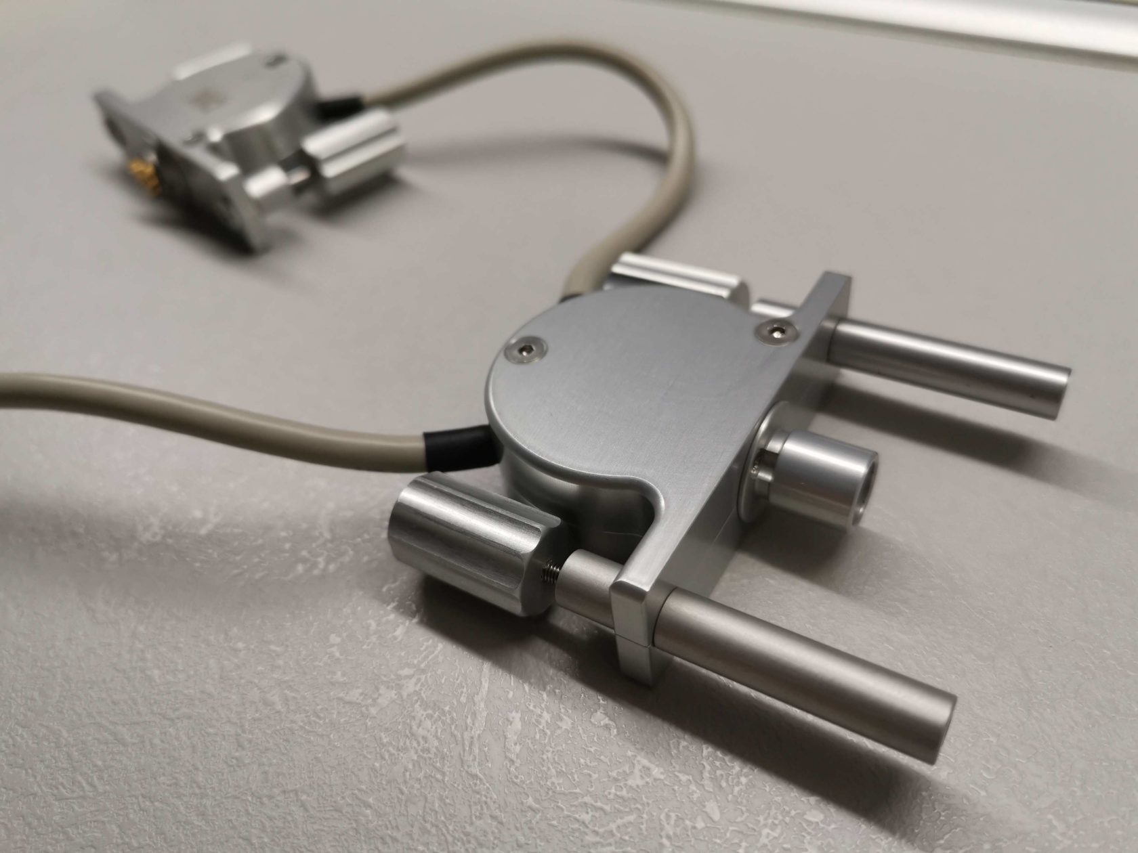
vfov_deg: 51.4
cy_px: 426
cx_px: 569
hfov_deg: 65.3
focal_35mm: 27
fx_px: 888
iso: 160
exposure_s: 1/100
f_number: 1.8
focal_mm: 5.58
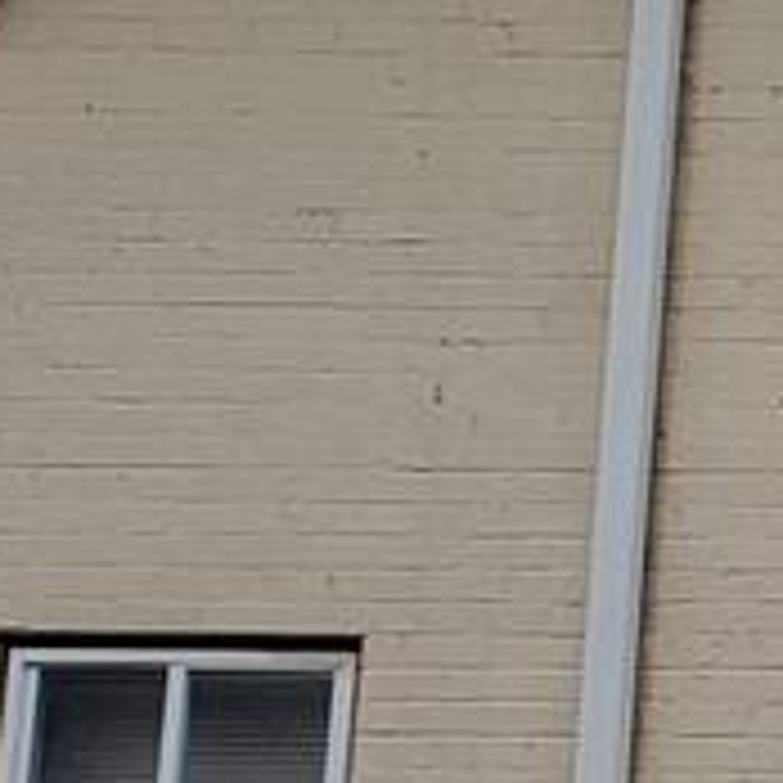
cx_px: 2817
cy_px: 914
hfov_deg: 7.4
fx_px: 4862
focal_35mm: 190
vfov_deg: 9.1
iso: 50
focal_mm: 4.3
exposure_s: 1/559
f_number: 2.4
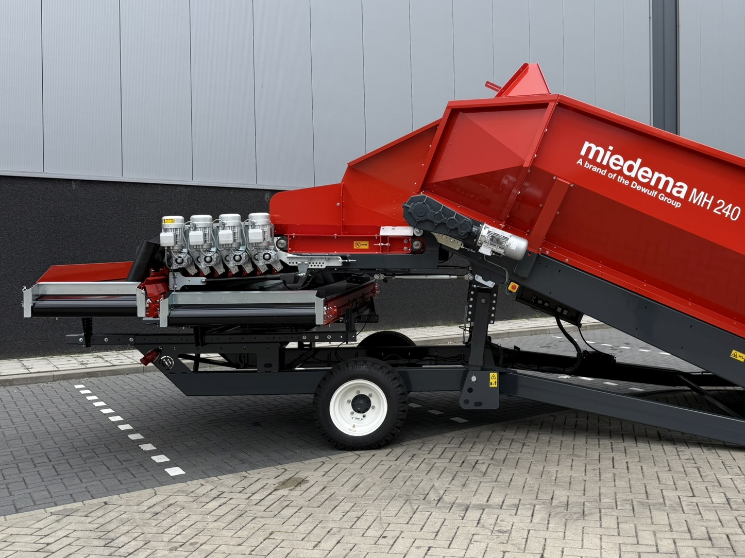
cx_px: 517
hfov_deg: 52.6
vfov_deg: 41.8
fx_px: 732
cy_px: 263
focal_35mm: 34
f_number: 1.78
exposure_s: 1/2232
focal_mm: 6.76
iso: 80
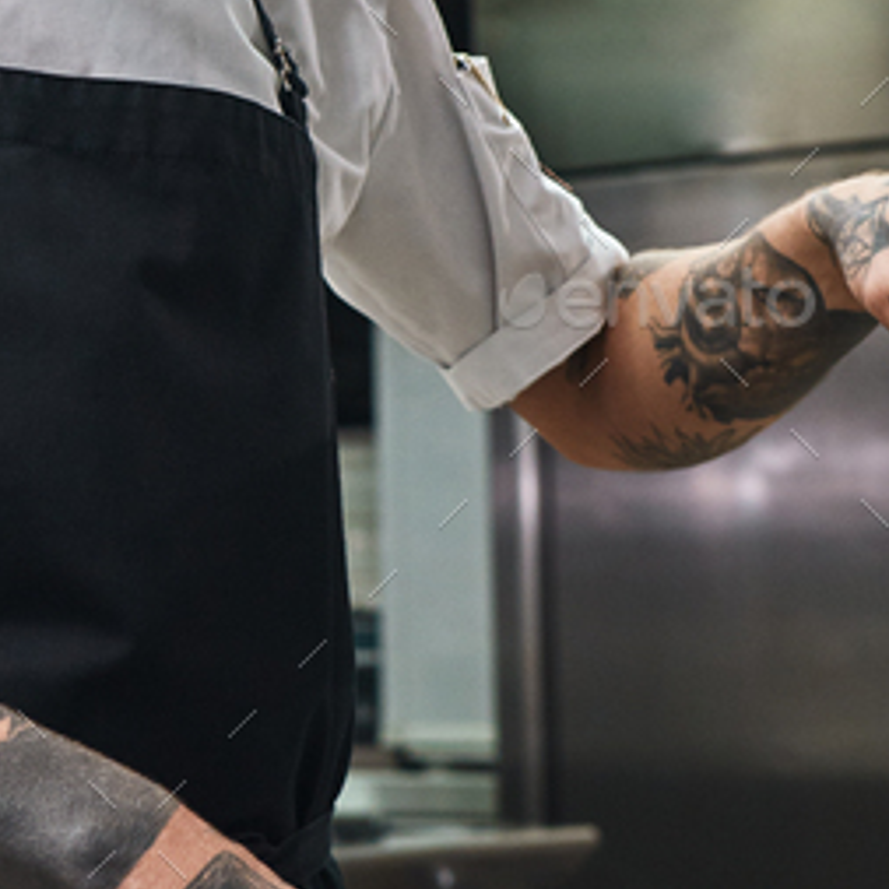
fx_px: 3632
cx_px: 119
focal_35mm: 125
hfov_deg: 13.8
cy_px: 274
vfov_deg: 13.9
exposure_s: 1/80
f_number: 4
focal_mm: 42
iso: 640
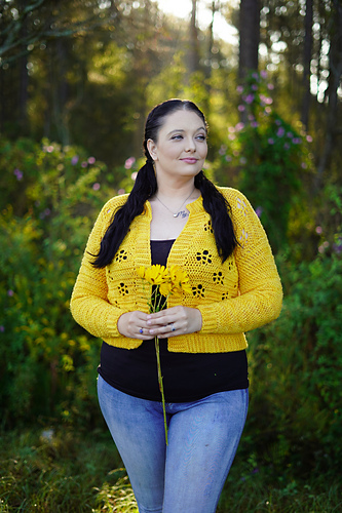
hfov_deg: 27.0
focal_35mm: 50
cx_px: 171
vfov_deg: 39.6
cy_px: 256
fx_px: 713
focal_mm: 50
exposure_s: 1/500
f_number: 1.8
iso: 100
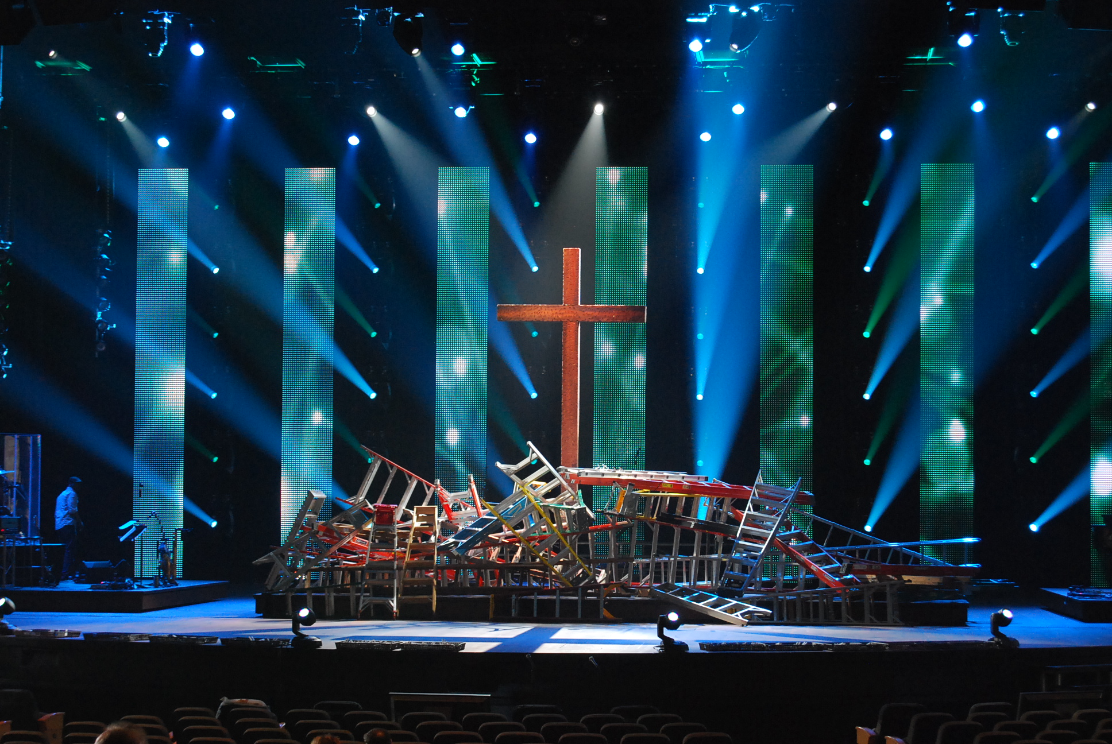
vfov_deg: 17.5
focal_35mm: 78
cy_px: 372
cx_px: 556
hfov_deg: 26.0
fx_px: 2412
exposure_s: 1/30
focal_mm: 52
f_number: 5.6
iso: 1100
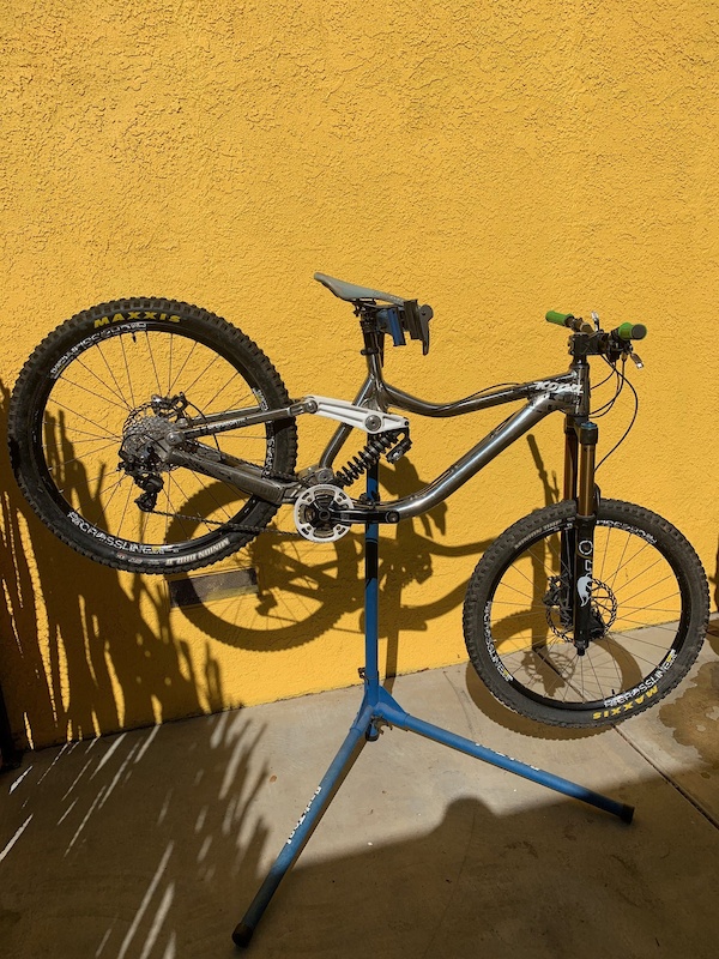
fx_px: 720
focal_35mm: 26
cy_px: 480
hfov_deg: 53.1
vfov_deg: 67.3
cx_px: 360
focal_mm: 4.25
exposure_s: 1/6061
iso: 25
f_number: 1.8
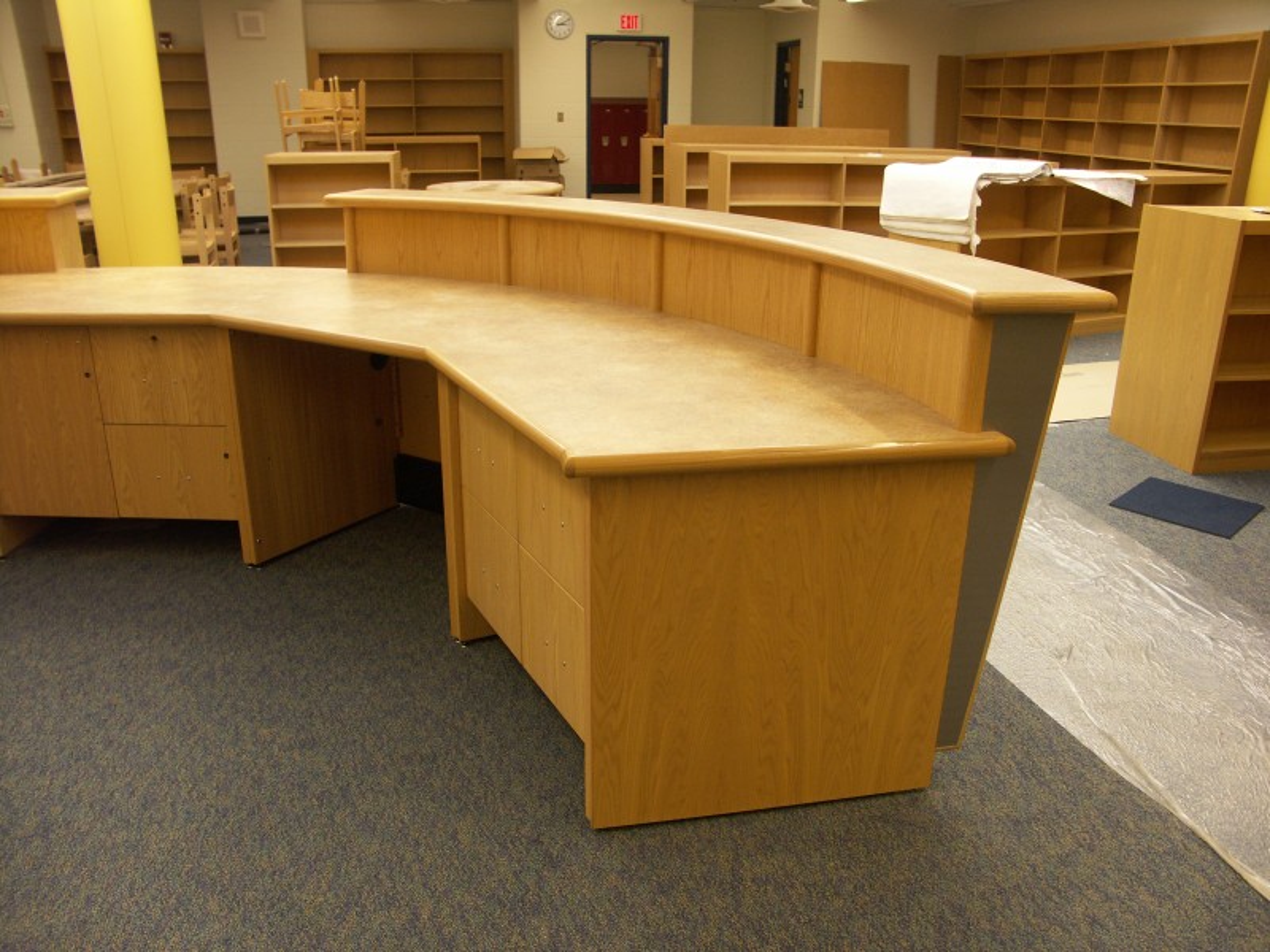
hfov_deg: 63.4
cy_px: 476
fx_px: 1027
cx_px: 635
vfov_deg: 49.7
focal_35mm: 28
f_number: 2.8
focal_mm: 7.2
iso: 100
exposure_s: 1/30
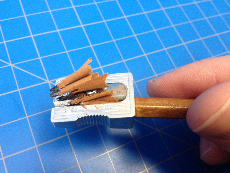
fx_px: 233
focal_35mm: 35
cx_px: 115
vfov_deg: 40.7
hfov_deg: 52.6
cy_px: 86
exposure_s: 1/20
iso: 200
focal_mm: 4.28
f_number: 2.4
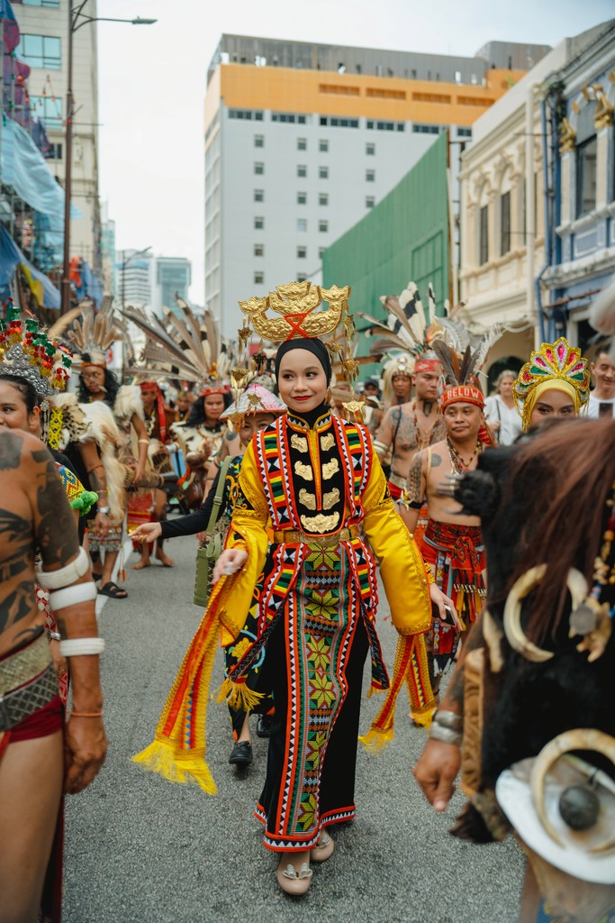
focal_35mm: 37
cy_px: 462
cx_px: 308
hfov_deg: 35.6
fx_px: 958
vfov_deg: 51.4
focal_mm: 37.4
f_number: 2.8
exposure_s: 1/80
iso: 1000
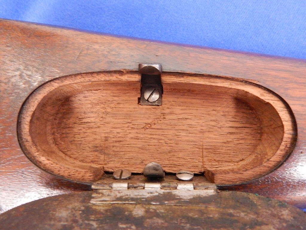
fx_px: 221
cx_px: 153
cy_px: 115
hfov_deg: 69.4
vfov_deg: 54.9
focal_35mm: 25
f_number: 3.1
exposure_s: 1/8
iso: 720
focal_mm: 4.5
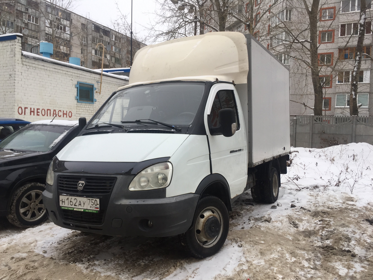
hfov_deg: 61.7
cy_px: 140
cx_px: 186
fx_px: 312
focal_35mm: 29
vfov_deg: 48.2
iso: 32
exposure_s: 1/111
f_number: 2.2
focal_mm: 4.15
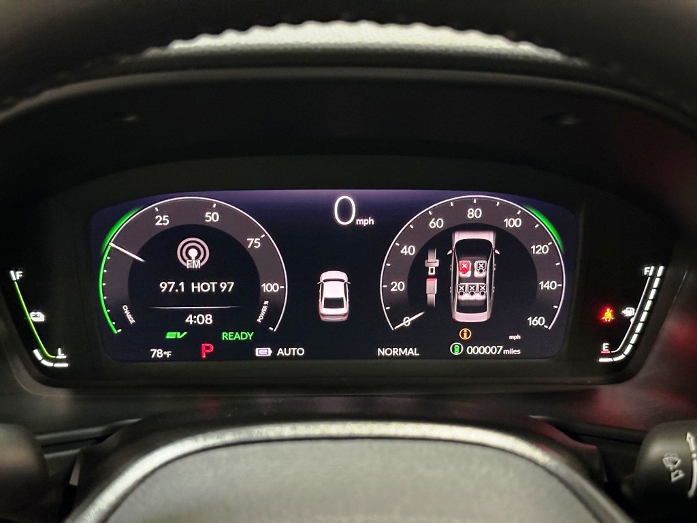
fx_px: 966
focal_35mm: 48
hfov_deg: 39.7
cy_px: 262
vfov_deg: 30.3
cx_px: 348
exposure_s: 1/20
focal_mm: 6.86
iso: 640
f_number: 1.78
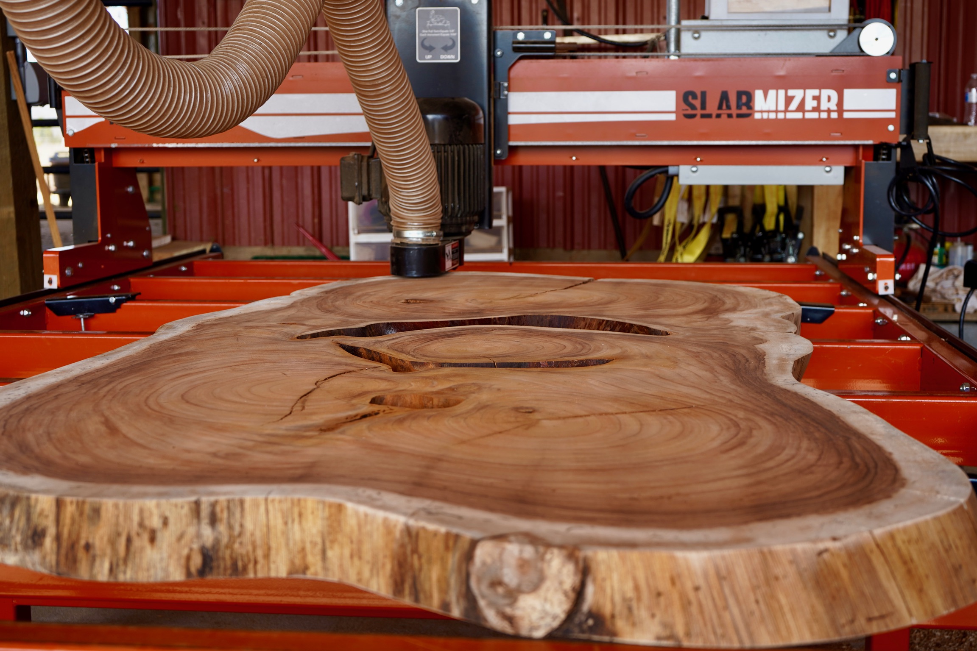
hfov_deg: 43.6
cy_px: 326
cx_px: 488
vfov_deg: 29.9
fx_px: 1221
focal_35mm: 45
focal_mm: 45
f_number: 5.6
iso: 100
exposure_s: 1/80
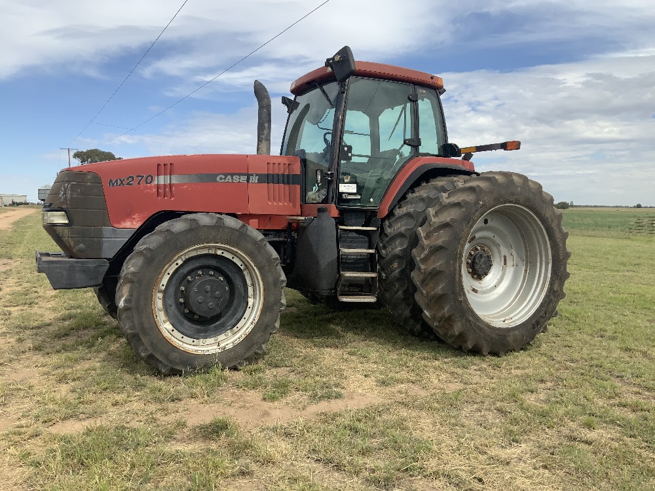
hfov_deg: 61.7
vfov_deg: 48.2
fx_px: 549
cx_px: 328
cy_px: 246
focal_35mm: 29
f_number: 1.8
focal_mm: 3
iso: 16
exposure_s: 1/1730
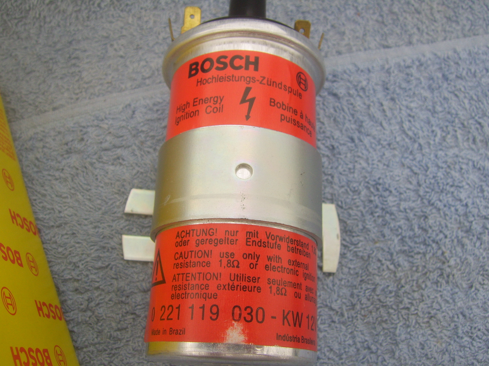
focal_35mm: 38
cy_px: 183
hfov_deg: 49.0
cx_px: 244
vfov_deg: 37.7
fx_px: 537
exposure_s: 1/80
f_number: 4
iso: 50
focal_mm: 7.8
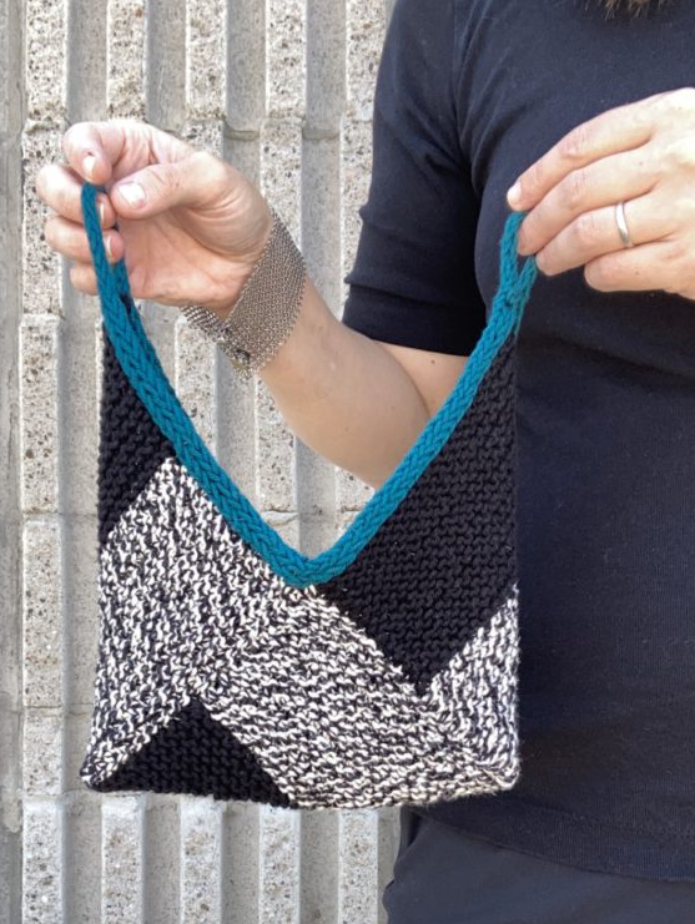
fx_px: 1230
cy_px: 632
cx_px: 333
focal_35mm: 46
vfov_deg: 40.6
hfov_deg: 31.6
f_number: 2.2
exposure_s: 1/121
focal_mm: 2.87
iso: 40
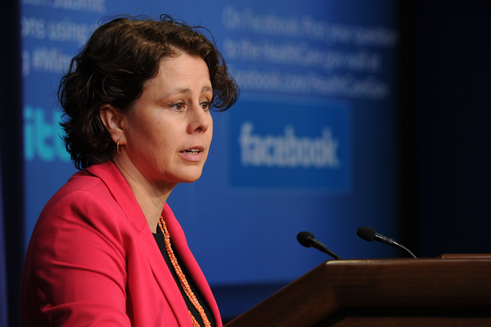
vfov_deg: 7.8
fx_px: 2386
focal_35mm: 175
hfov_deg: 11.8
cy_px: 164
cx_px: 246
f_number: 5.6
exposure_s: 1/60
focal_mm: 175
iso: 800
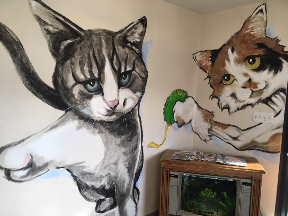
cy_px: 108
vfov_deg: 48.2
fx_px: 241
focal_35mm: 29
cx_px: 144
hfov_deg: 61.7
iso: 25
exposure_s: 1/30
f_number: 2.2
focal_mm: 4.15
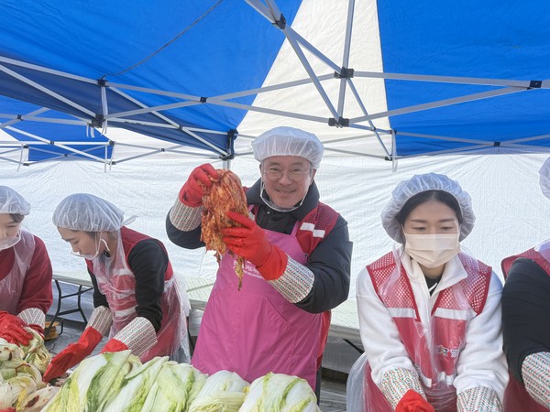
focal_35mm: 24
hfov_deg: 71.6
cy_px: 206
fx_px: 381
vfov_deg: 56.8
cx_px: 275
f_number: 1.78
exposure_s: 1/213
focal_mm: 6.76
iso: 100
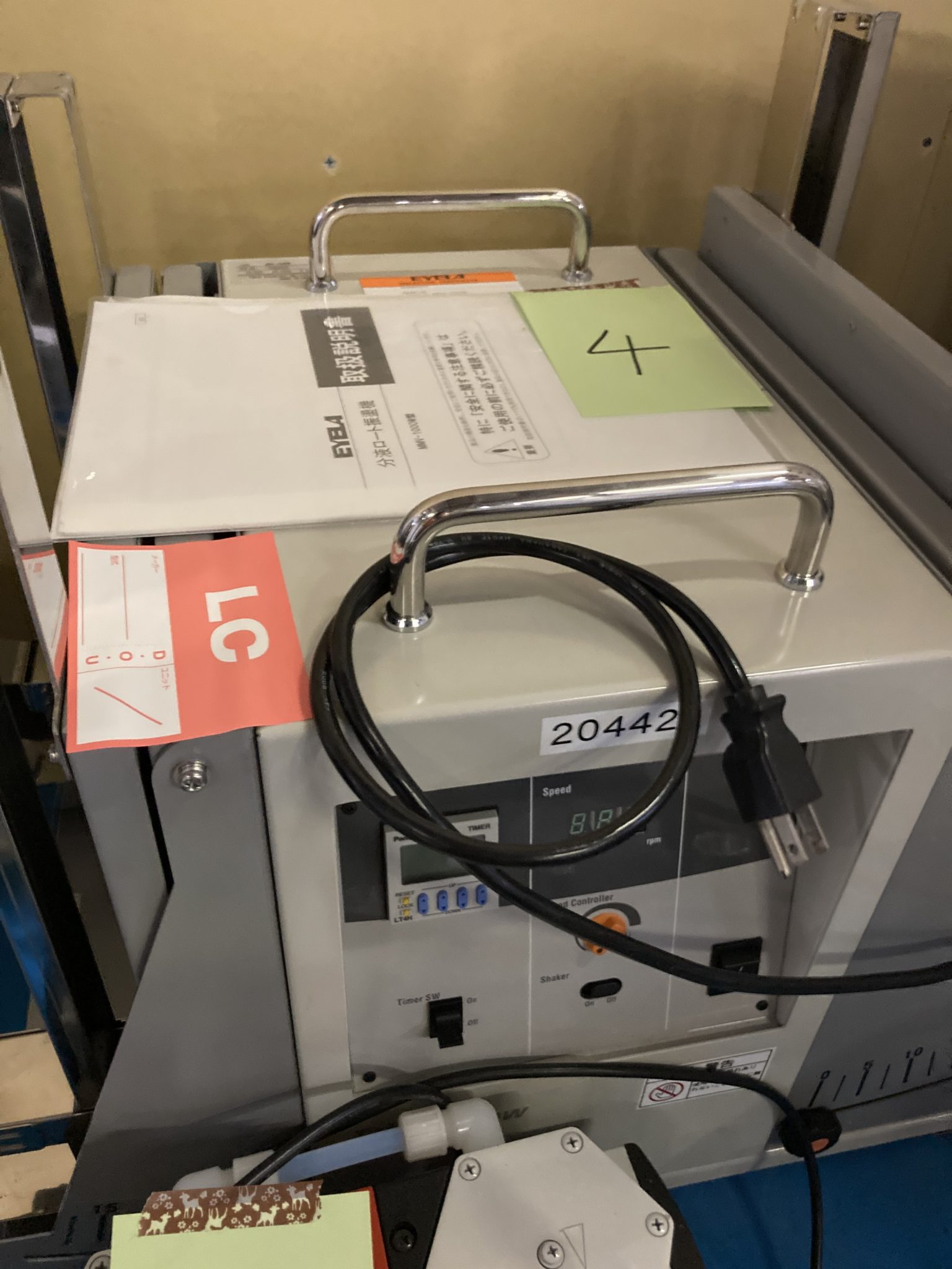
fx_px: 1027
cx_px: 476
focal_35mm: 28
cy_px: 634
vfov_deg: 63.4
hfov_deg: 49.7
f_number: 1.8
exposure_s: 1/25
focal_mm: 3.99
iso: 500
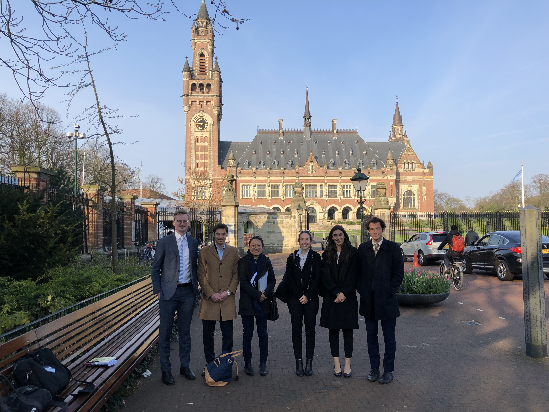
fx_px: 444
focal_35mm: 28
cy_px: 206
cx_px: 274
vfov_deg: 49.7
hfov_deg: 63.4
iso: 20
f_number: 1.8
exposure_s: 1/1200
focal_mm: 4
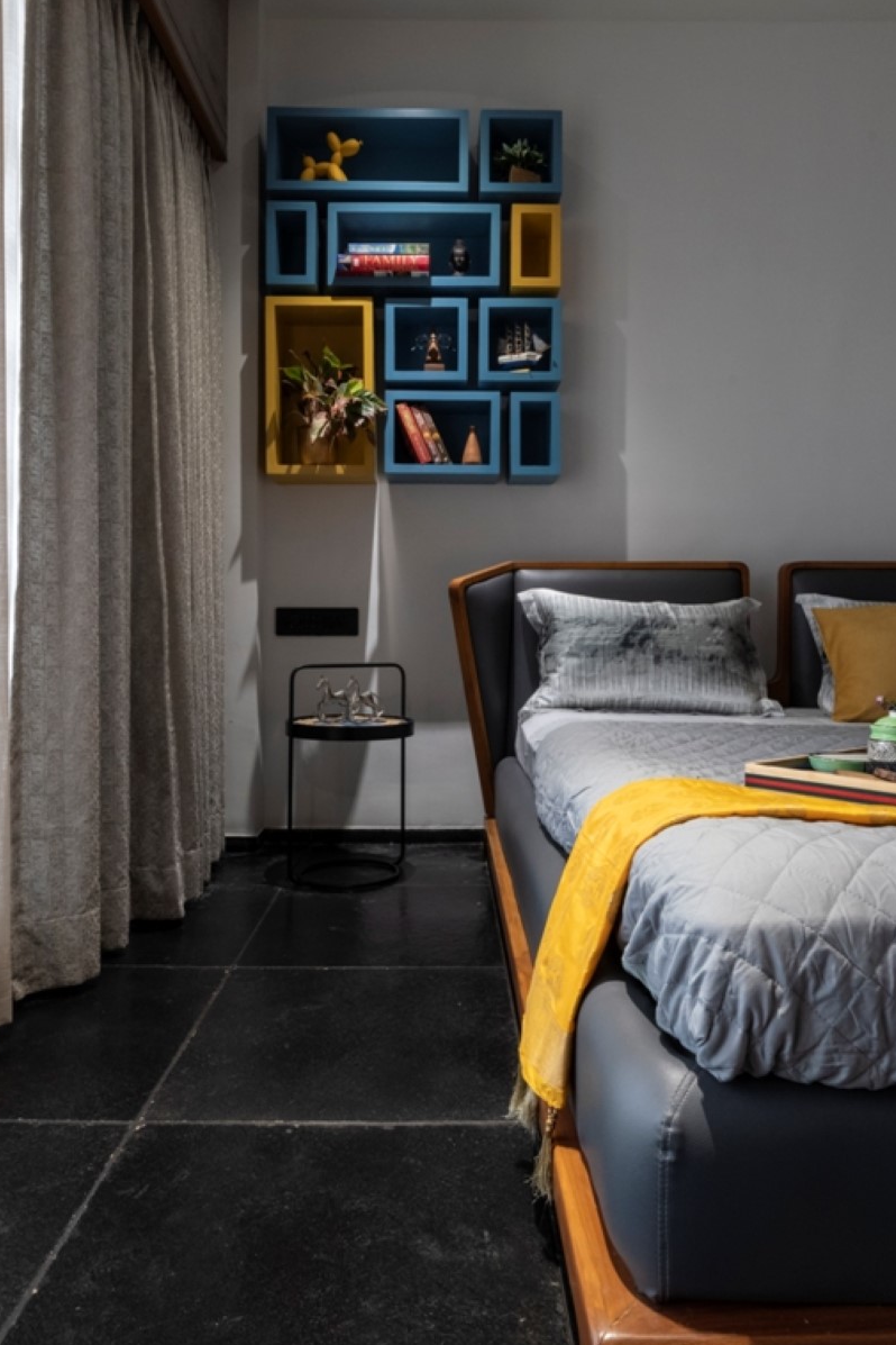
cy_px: 634
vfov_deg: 76.0
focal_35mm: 23
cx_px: 448
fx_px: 859
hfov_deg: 55.1
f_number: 11
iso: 1000
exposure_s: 1/8
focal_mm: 17
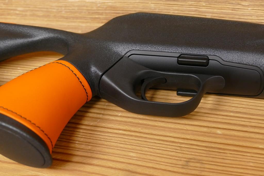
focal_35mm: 51
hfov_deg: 38.9
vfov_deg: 26.5
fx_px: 374
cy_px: 88
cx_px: 132
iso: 1600
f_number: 3.4
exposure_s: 1/80
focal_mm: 18.77
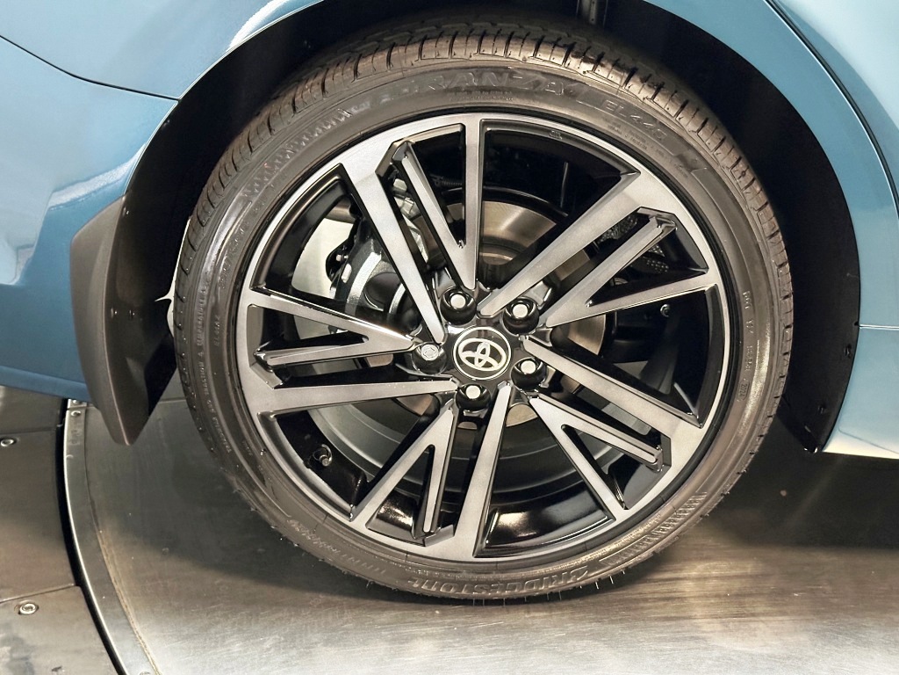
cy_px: 338
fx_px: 1247
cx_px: 450
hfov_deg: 39.7
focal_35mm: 48
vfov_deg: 30.3
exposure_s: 1/24
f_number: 1.78
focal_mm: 6.86
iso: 640
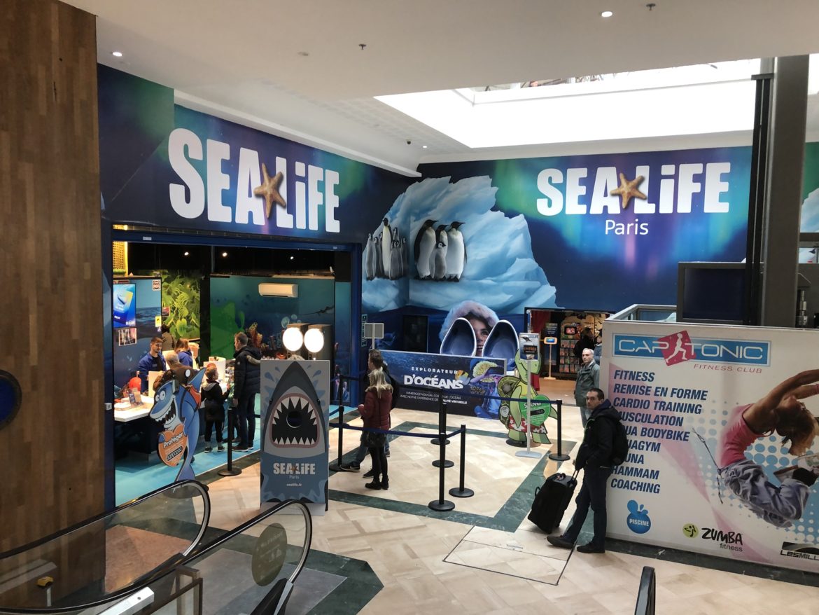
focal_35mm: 28
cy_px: 308
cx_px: 410
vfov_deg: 49.8
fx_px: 663
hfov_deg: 63.4
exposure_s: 1/17
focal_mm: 4
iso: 40
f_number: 1.8
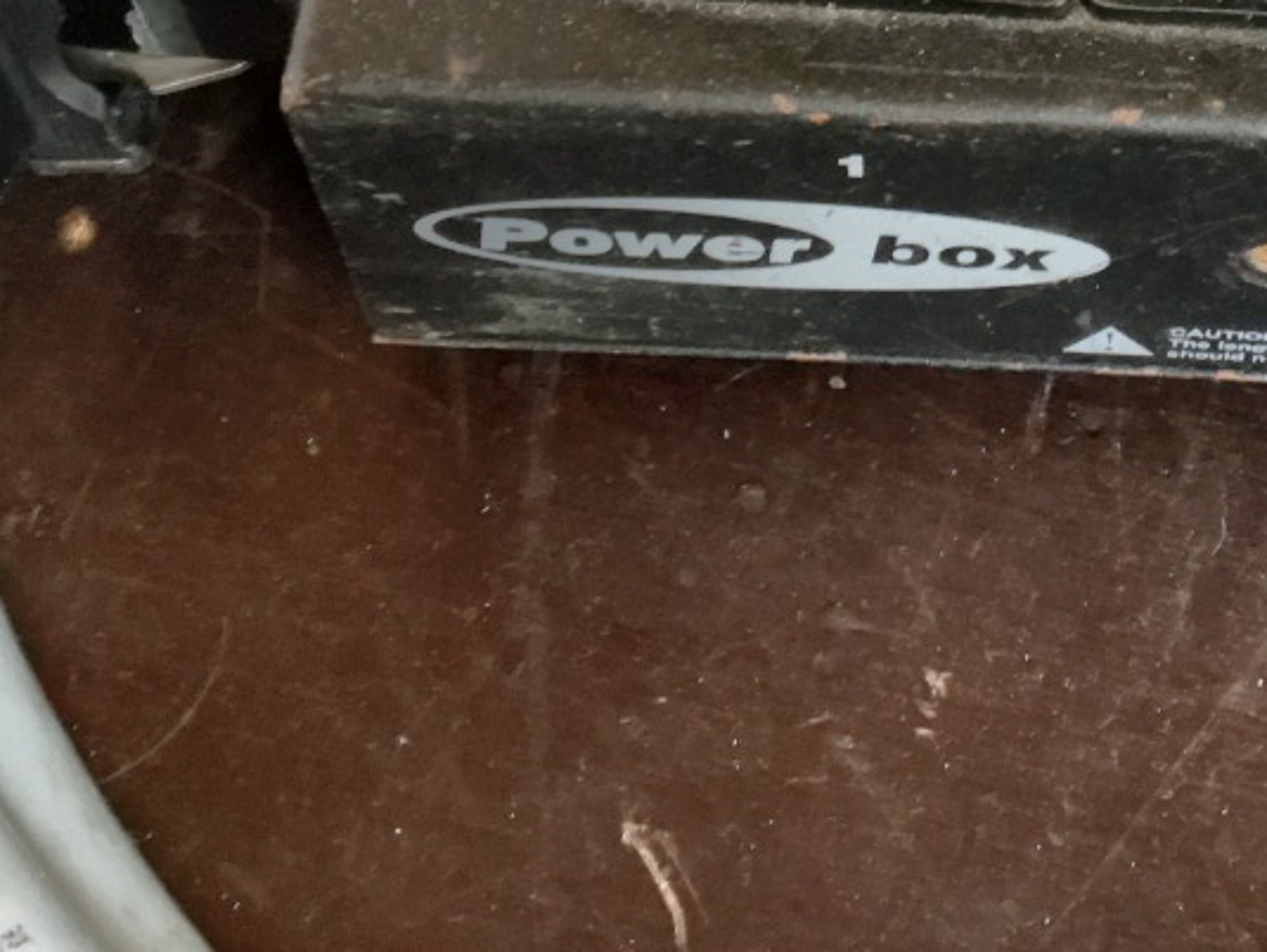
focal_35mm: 78
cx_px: 1126
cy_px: -303
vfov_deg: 17.7
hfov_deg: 24.3
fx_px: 2857
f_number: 2.2
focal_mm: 4.15
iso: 200
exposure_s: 1/17
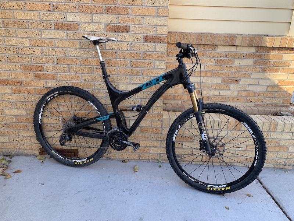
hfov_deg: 67.3
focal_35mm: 26
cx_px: 147
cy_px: 110
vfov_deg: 53.1
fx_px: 221
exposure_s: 1/122
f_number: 1.8
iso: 25
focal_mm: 4.25
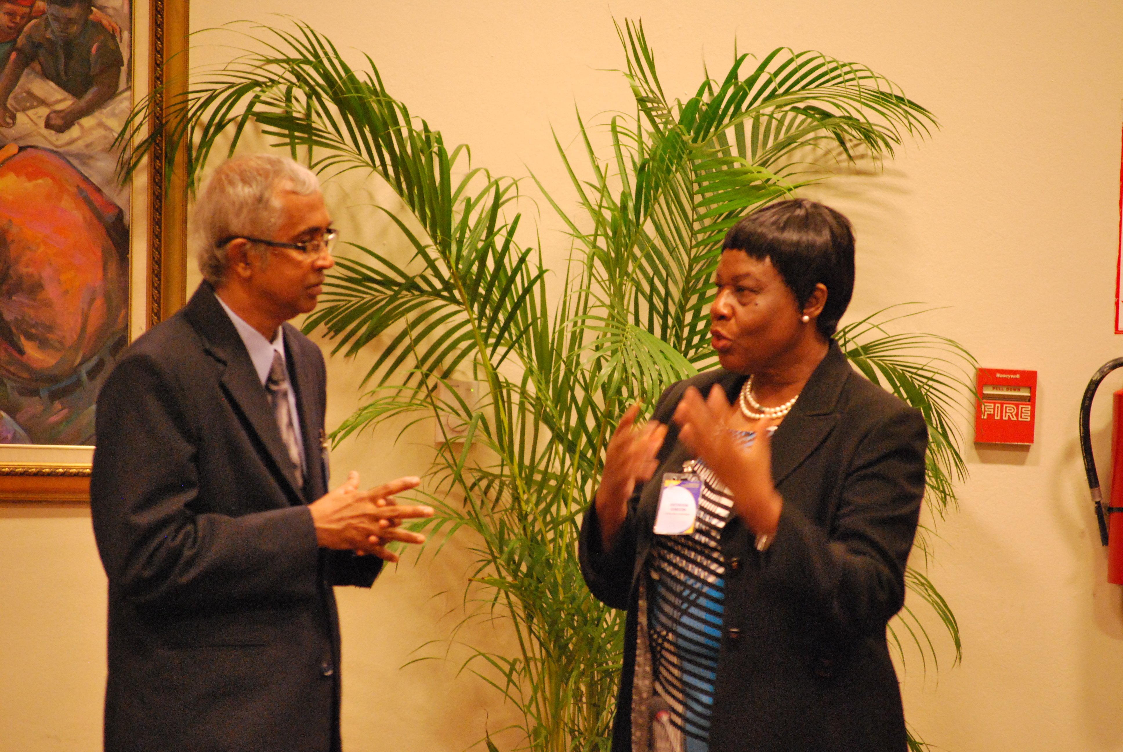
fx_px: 6324
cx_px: 562
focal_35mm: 202
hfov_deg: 10.1
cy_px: 376
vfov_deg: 6.8
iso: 1600
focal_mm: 135
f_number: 5
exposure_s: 1/25
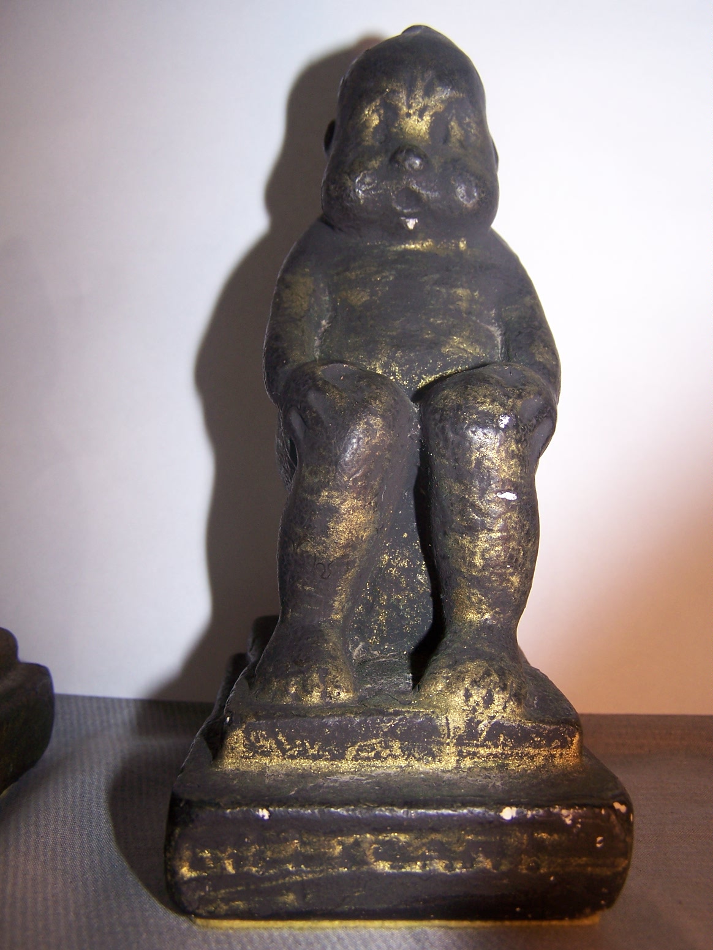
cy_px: 475
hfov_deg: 37.7
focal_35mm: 38
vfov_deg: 49.0
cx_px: 356
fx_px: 1044
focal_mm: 6.3
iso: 80
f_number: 2.8
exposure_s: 1/60
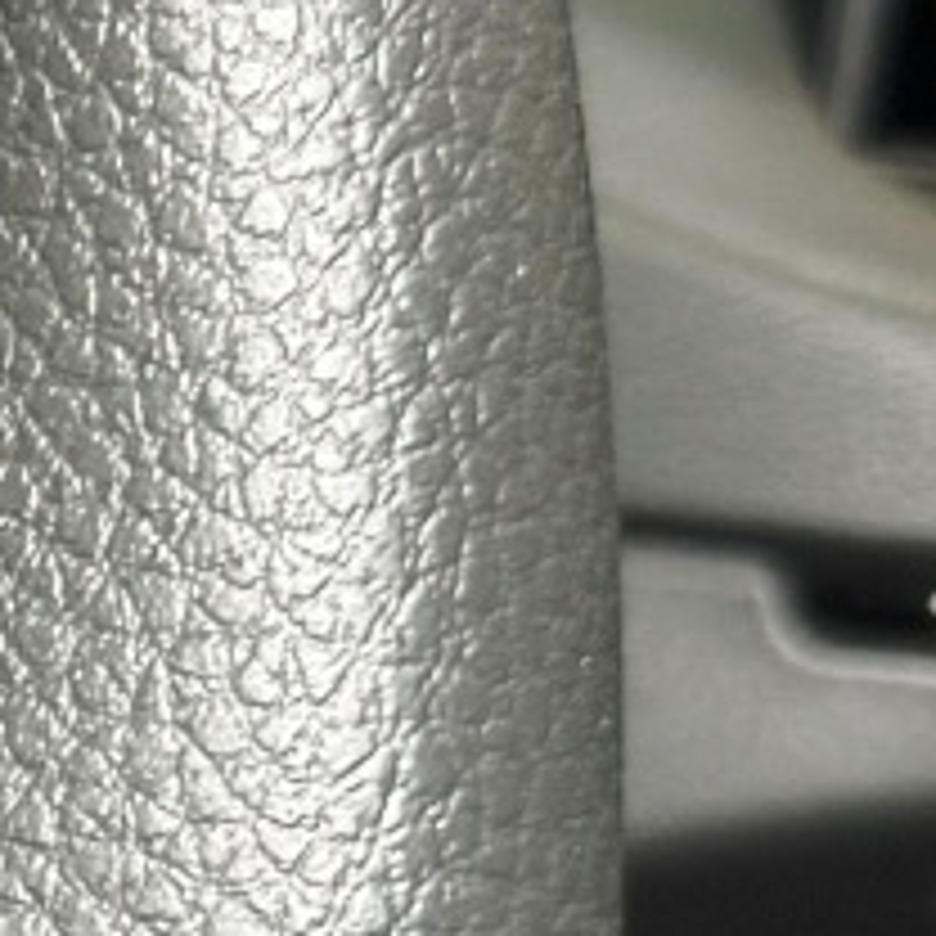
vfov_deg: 8.3
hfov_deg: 7.8
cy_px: 954
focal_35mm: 209
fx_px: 6394
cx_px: -1292
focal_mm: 6.86
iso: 320
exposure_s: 1/40
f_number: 1.78
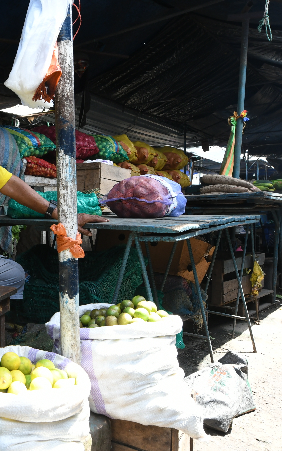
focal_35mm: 33
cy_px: 225
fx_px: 406
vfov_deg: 58.1
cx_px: -15
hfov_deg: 34.1
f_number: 7.1
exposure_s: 1/200
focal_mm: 14
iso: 500
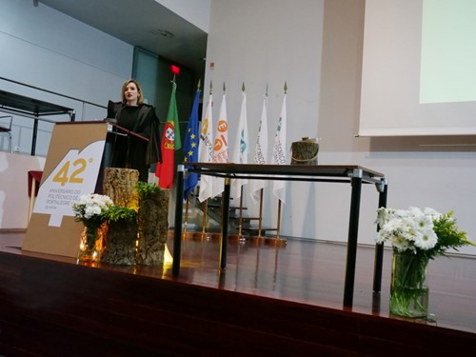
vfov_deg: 41.8
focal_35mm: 34
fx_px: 468
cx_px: 238
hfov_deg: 54.0
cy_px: 178
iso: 6400
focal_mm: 17
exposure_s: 1/125
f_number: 3.5
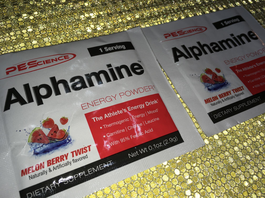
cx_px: 132
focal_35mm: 29
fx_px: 222
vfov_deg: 48.2
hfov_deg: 61.7
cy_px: 99
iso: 25
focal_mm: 4.15
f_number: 2.2
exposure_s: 1/366
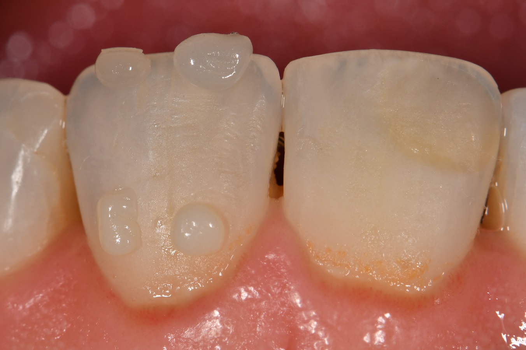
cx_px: 263
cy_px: 175
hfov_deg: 13.1
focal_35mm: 157
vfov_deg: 8.7
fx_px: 2293
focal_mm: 105
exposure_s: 1/160
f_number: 32
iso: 200
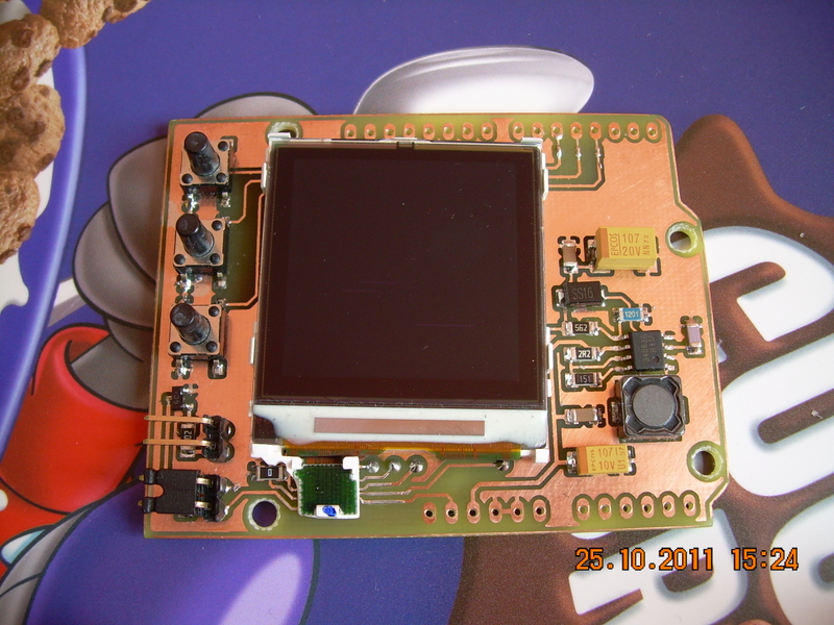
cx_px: 417
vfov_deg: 37.7
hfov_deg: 49.0
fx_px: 916
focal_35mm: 38
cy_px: 312
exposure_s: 1/14.7
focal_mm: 6.3
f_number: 2.8
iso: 50
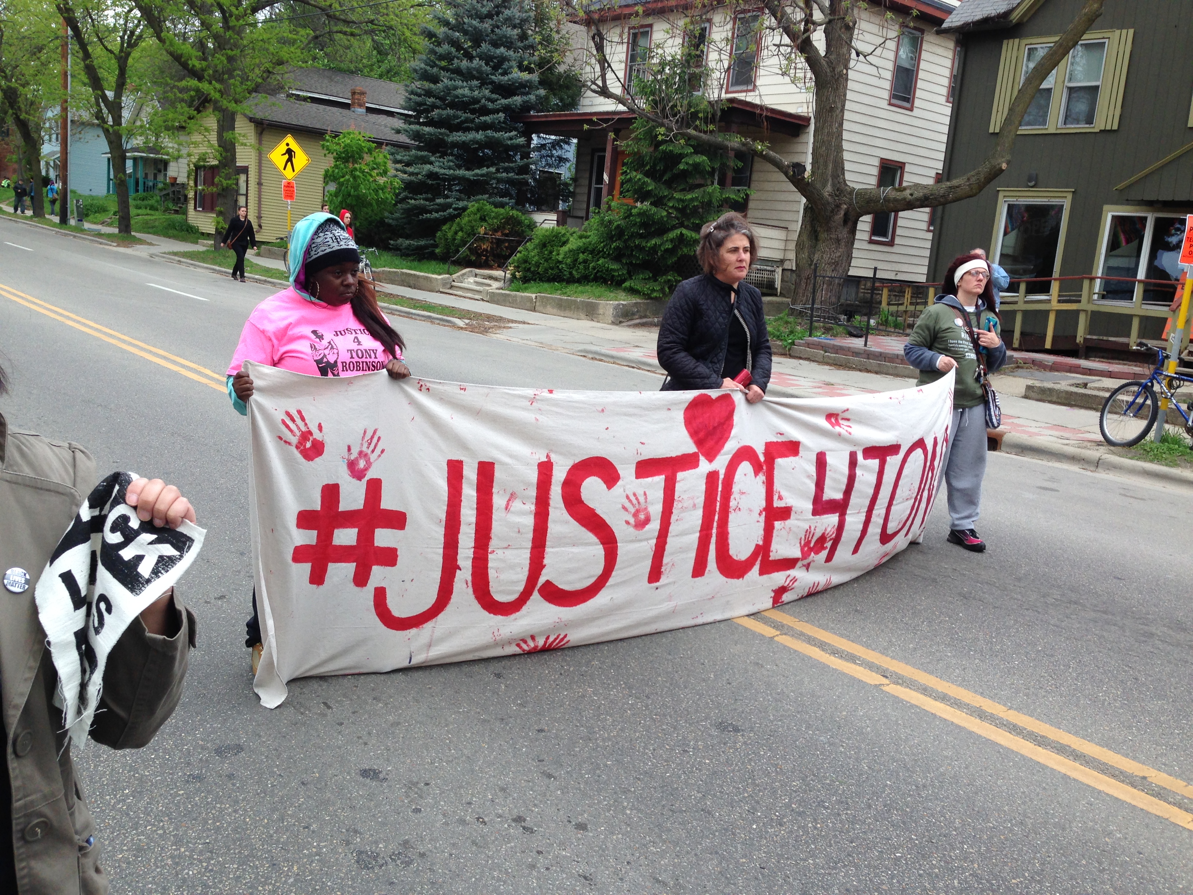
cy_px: 448
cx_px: 596
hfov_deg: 55.4
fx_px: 1137
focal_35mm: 33
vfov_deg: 42.9
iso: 50
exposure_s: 1/347
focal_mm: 4.12
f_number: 2.4
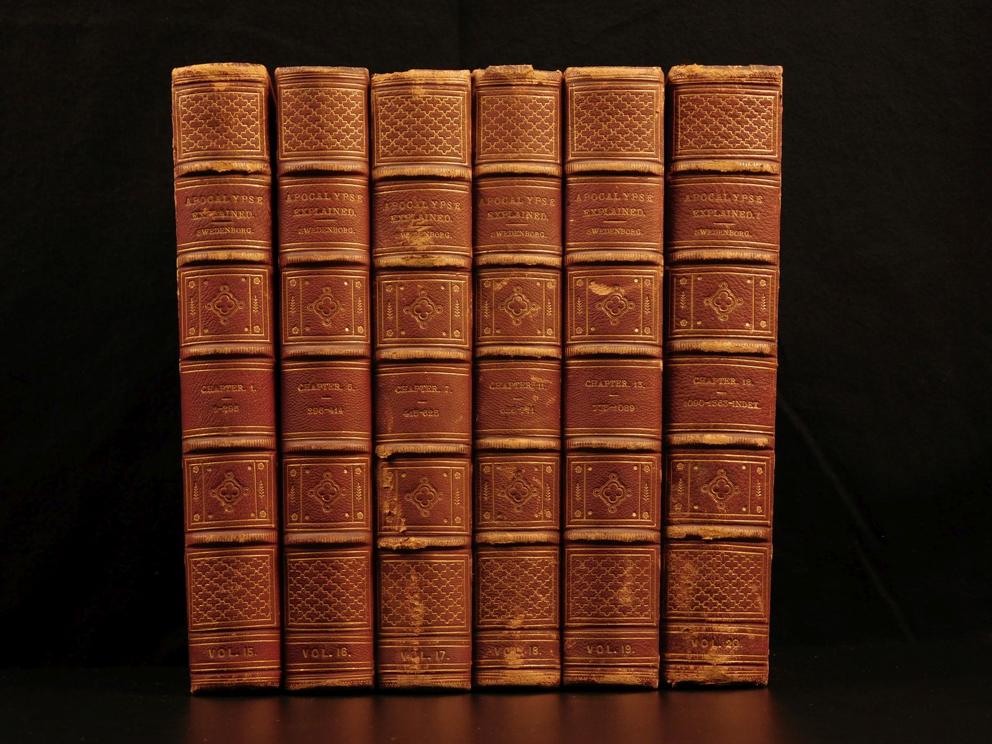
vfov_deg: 22.3
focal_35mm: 66
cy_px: 372
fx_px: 1891
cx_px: 496
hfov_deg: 29.4
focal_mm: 11.7
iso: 180
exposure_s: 1/30
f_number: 4.2
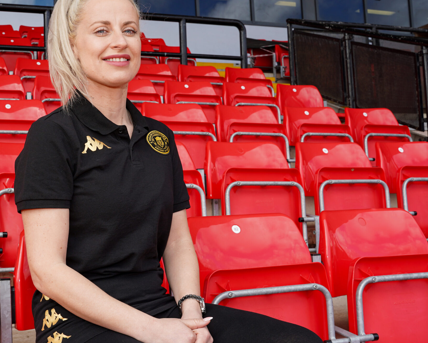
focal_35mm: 41
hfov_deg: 43.7
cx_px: 122
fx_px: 519
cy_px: 184
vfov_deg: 36.5
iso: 100
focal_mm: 28
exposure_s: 1/100
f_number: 10
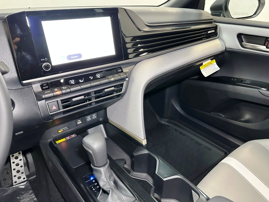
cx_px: 134
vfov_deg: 56.8
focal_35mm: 24
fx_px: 187
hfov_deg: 71.6
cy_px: 101
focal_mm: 6.86
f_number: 1.78
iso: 800
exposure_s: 1/40
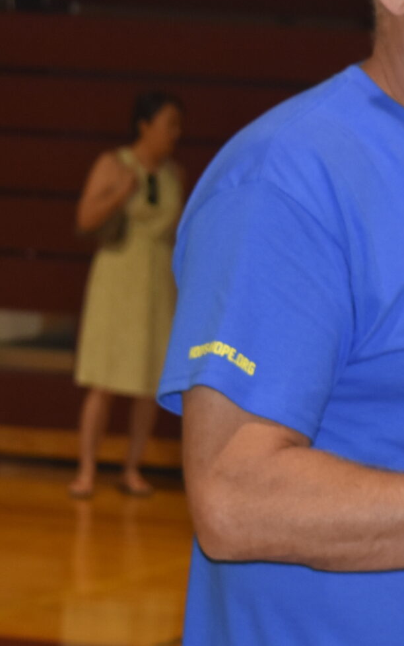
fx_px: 3520
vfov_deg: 10.5
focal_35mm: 200
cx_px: 718
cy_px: 243
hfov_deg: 6.4
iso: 800
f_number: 5.6
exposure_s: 1/60
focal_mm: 50
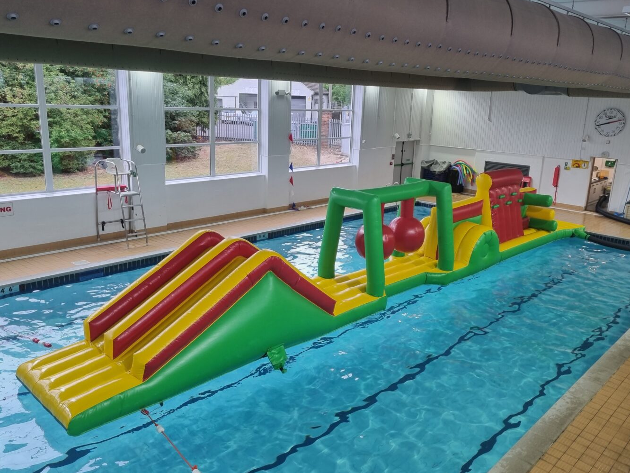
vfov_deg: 46.8
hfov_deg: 60.0
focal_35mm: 30
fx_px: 546
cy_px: 237
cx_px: 325
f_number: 1.8
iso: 100
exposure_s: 1/100
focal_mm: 5.4
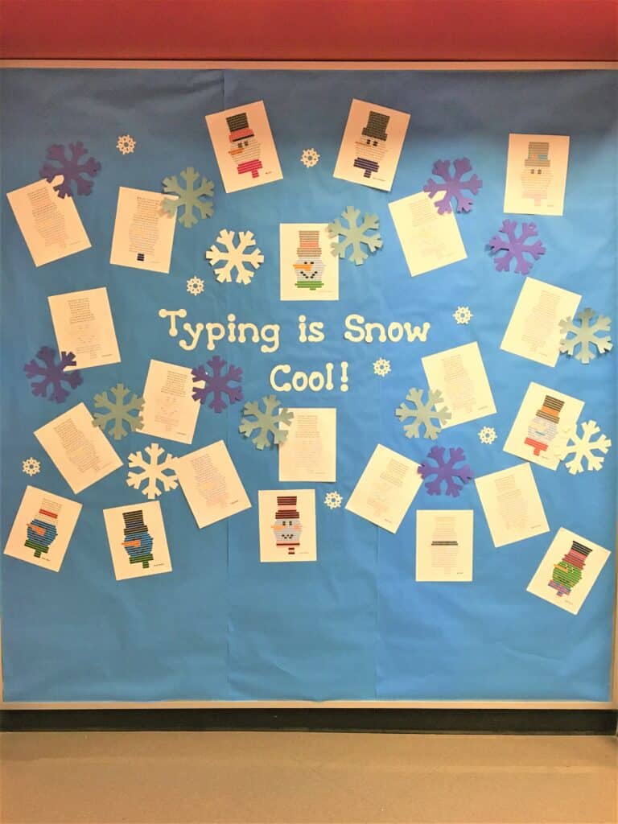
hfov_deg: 48.2
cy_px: 412
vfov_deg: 61.7
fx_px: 690
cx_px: 309
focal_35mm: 29
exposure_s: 1/30
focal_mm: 4.15
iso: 160
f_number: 2.2
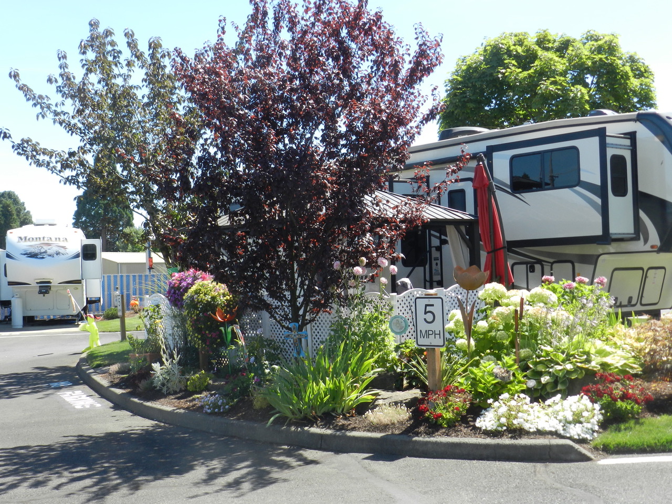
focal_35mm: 46
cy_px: 252
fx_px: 893
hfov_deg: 41.2
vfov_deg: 31.5
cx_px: 336
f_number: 4.2
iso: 160
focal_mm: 8.1
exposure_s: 1/400
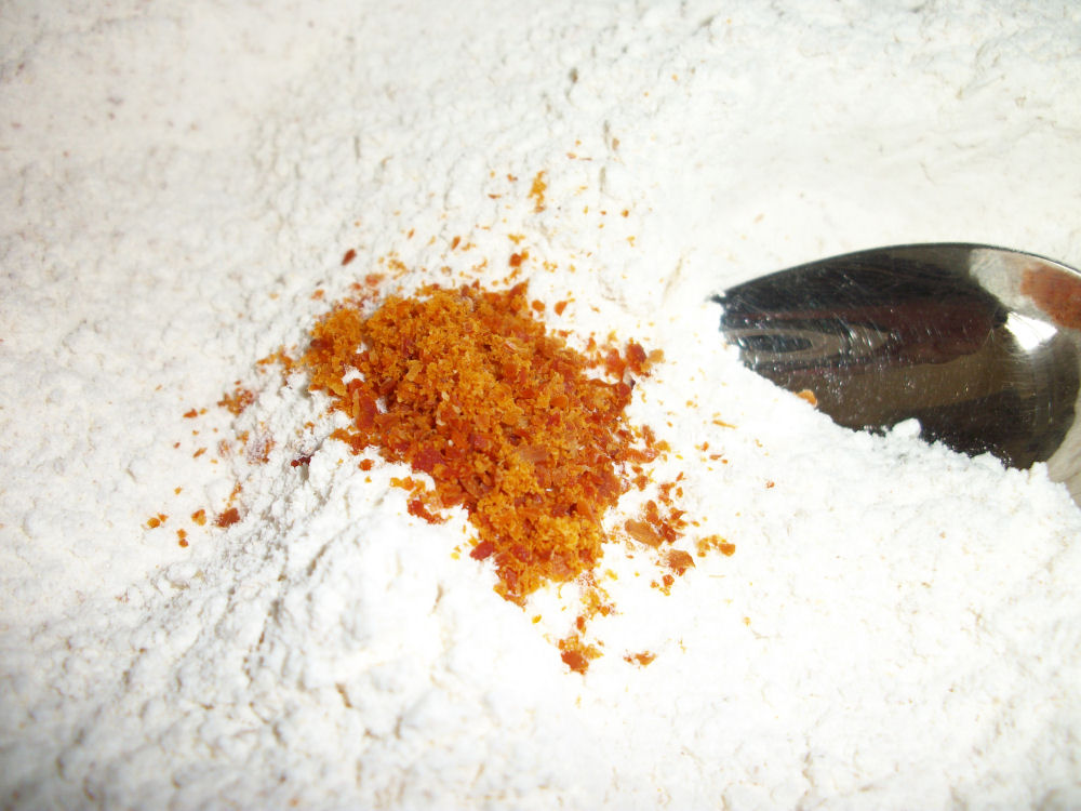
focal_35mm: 35
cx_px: 540
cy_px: 406
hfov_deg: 52.6
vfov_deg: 40.7
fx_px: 1093
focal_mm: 6.3
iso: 80
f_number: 3.1
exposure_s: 1/30
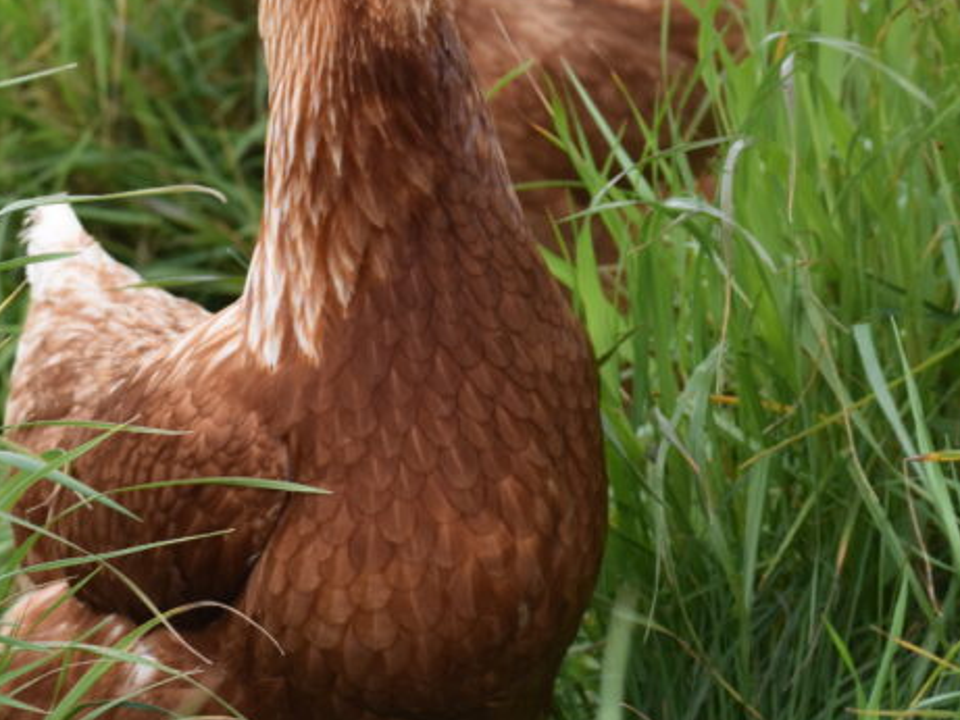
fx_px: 4493
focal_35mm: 162
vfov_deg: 9.1
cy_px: 55
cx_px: 480
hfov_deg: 12.2
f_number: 7.1
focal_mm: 55
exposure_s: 1/200
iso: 400
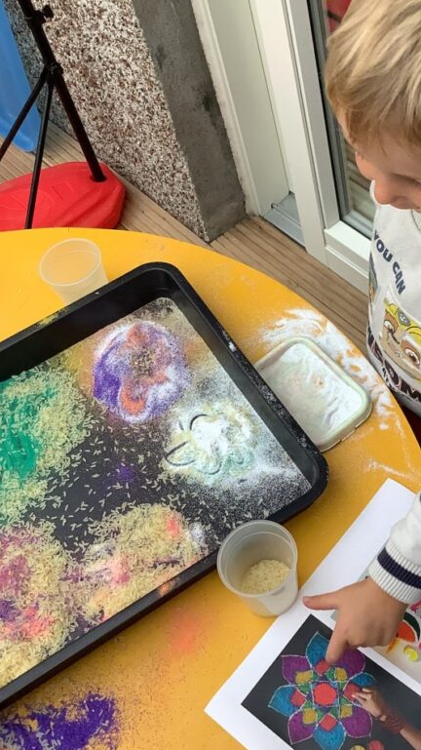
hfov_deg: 26.1
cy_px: 348
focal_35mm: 45
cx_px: 321
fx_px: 894
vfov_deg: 45.5
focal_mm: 3.3
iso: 100
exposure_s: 1/100
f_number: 2.4
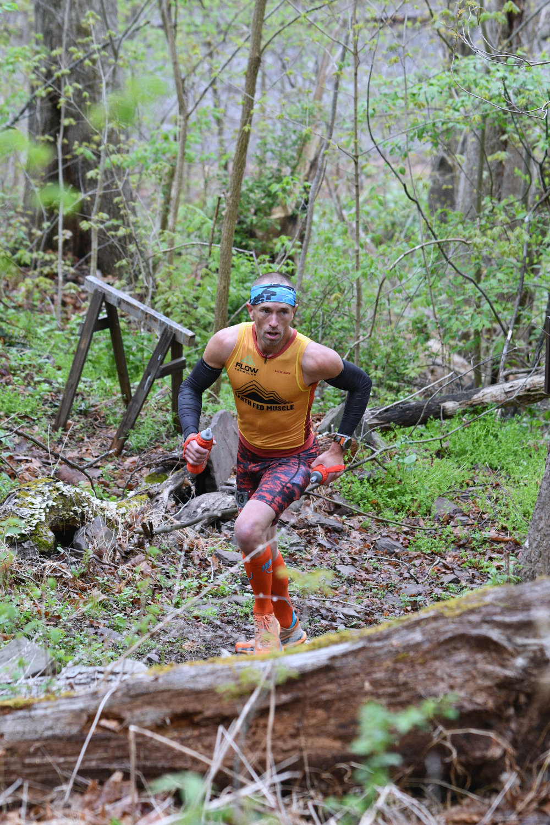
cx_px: 275
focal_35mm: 157
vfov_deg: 13.1
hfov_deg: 8.7
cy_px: 412
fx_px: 3598
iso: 1400
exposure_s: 1/1000
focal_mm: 105
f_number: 4
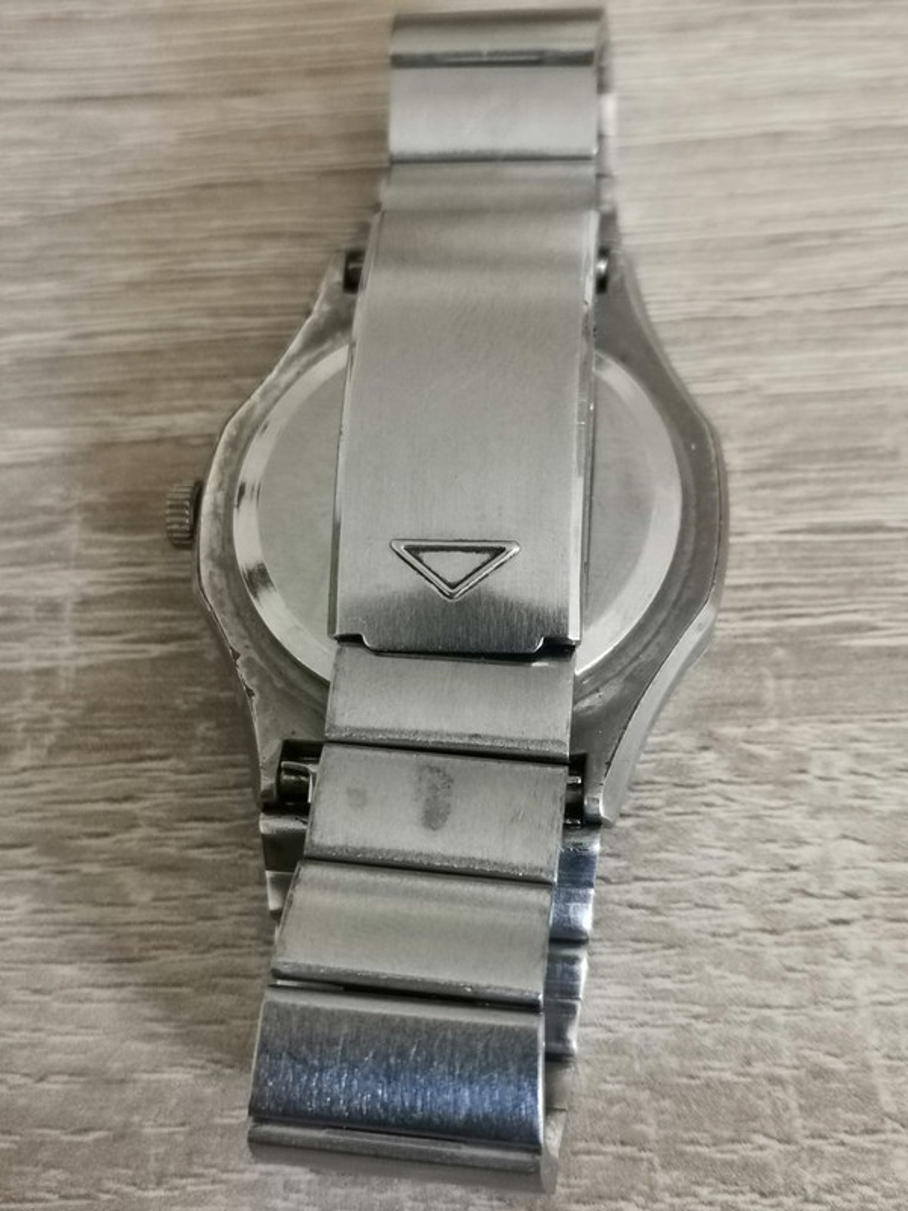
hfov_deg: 38.7
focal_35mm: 37
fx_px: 1294
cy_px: 606
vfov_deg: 50.1
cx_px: 454
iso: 640
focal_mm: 4.75
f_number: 1.8
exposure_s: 1/25
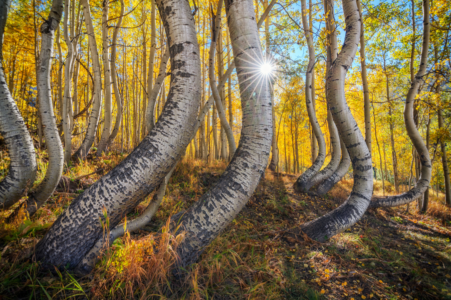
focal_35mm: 16
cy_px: 150
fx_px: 200
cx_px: 226
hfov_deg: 96.7
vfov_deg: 73.7
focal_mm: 16
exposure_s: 1/15
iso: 400
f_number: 16
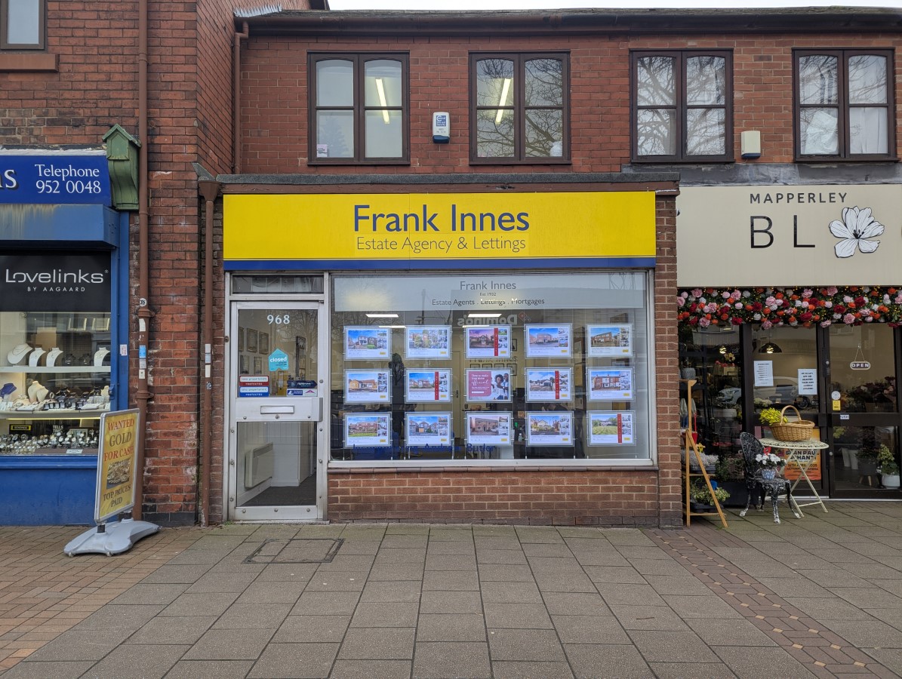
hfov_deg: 71.5
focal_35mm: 24
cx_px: 451
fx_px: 626
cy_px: 340
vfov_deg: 56.9
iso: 42
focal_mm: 6.81
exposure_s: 1/125
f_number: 1.85
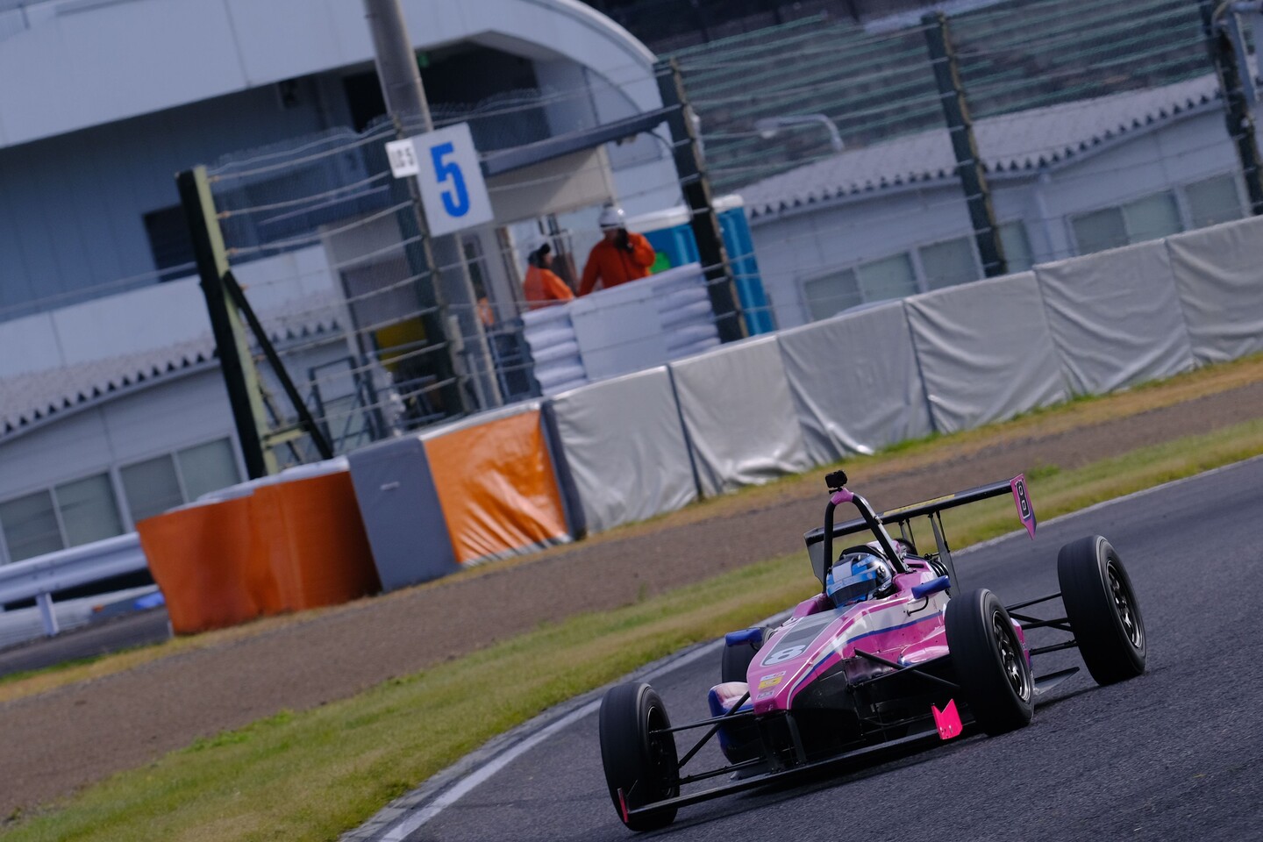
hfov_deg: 4.6
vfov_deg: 3.1
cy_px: 421
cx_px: 632
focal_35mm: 450
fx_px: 15786
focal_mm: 300
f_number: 8
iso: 320
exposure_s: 1/500
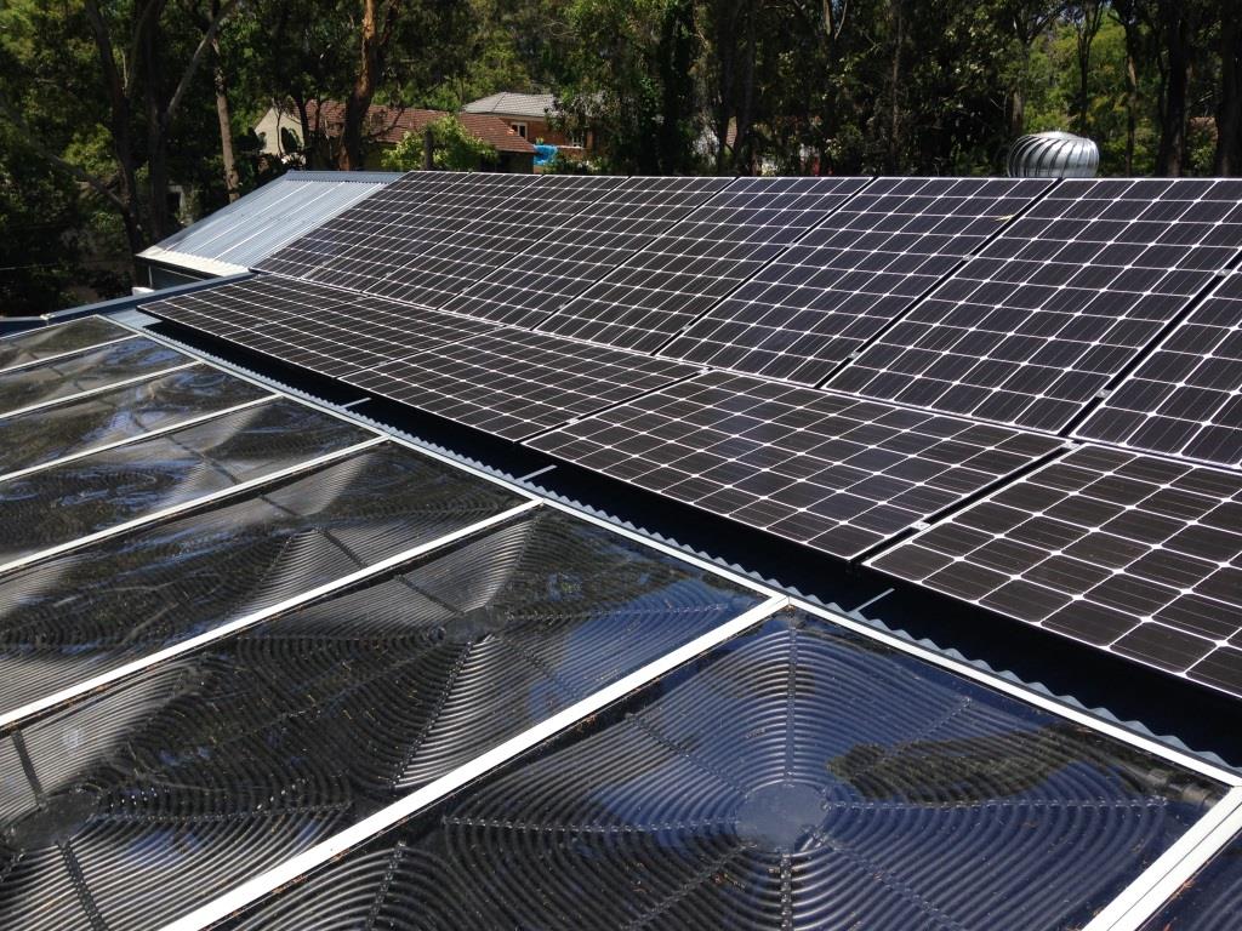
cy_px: 466
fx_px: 1184
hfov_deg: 55.4
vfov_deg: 42.9
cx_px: 621
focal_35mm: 33
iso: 50
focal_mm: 4.12
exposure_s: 1/1178
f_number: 2.4
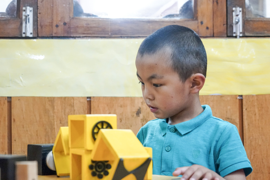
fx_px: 562
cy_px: 90
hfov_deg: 27.0
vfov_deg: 18.2
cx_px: 135
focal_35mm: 75
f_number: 5.6
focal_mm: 75
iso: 6400
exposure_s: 1/30
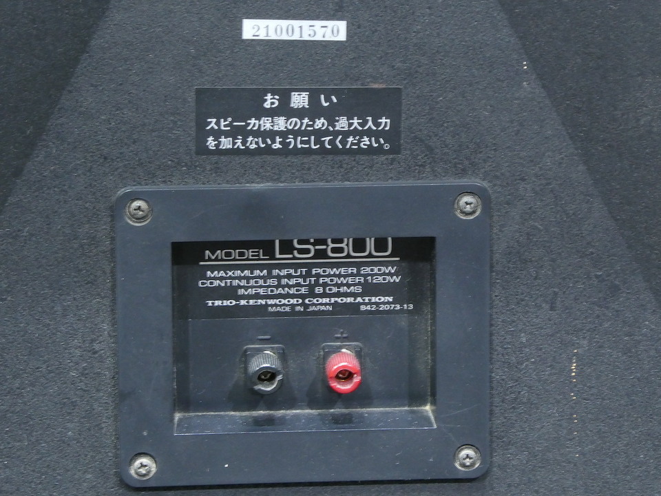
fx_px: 3819
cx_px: 330
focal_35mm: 200
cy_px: 248
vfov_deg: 7.4
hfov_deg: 9.9
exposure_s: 1/1.3
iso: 400
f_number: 7.1
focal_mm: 35.8
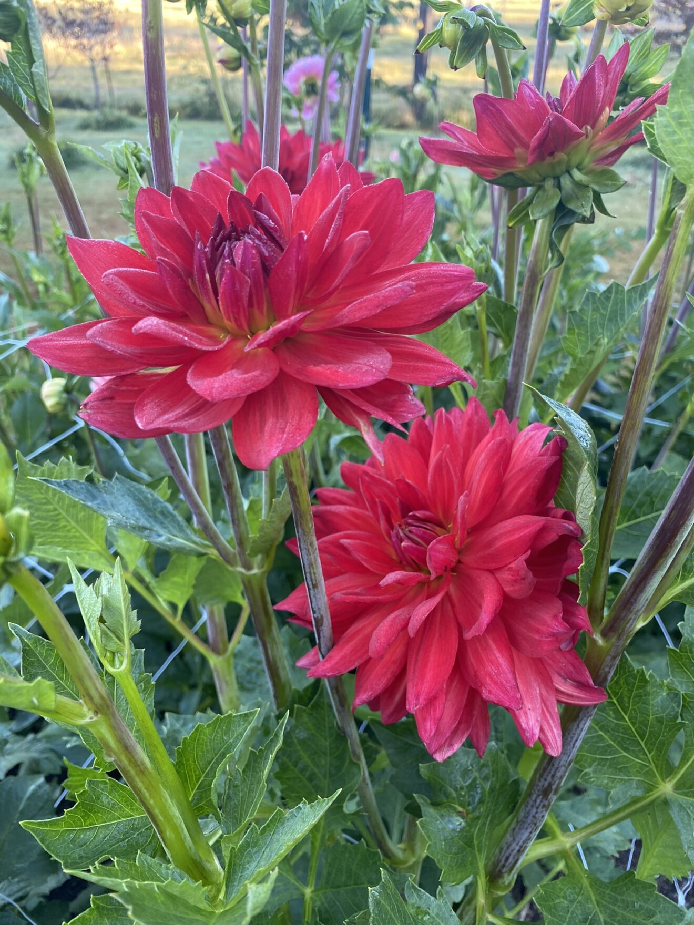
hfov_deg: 53.1
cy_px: 462
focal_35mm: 26
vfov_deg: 67.3
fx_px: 695
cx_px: 347
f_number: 1.8
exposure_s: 1/121
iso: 80
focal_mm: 4.25
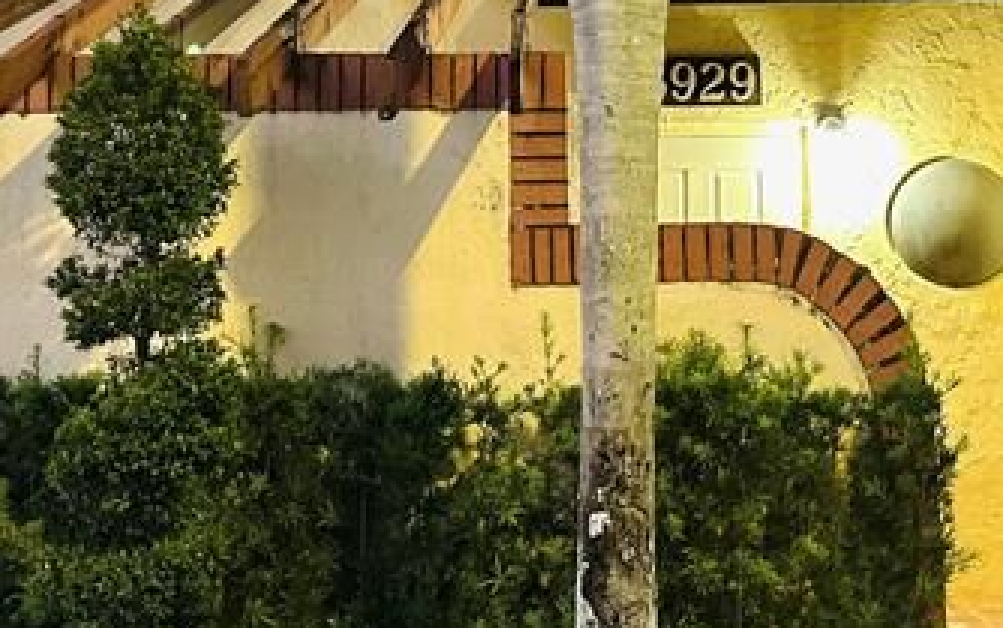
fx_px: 1668
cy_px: 78
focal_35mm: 61
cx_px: 526
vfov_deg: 20.9
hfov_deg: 33.5
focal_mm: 6.86
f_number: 1.78
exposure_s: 1/40
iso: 640
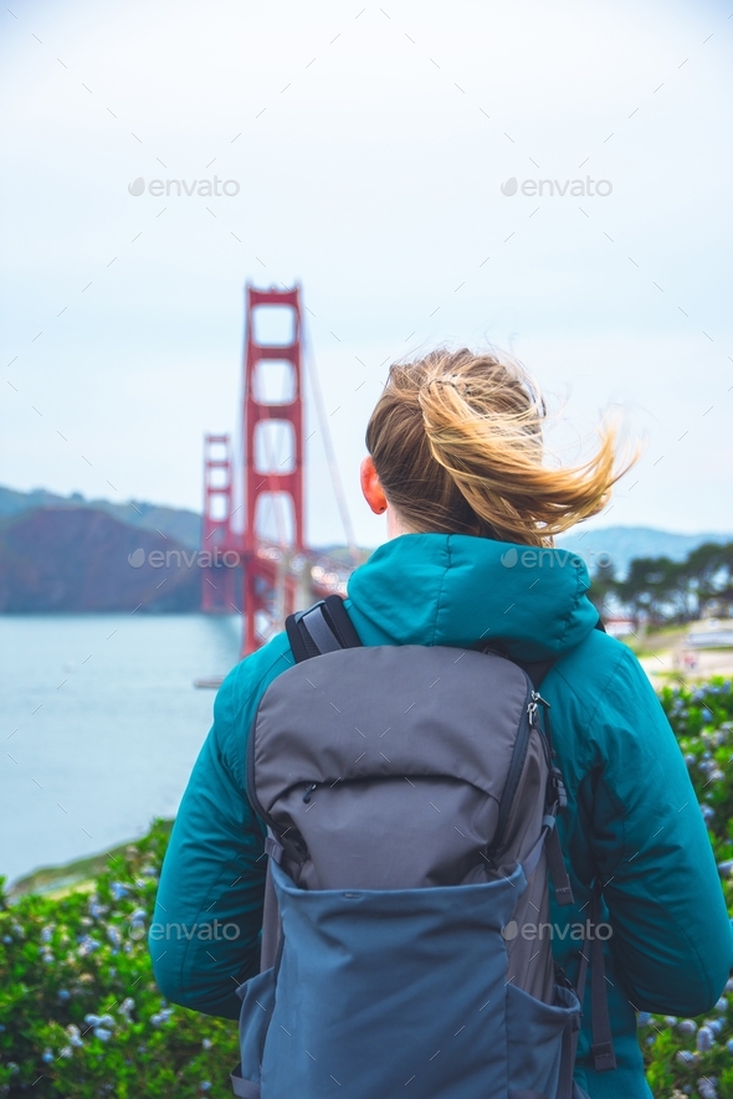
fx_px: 1832
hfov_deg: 22.6
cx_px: 366
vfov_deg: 33.4
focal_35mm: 60
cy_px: 550
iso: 100
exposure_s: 1/250
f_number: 3.5
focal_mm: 40
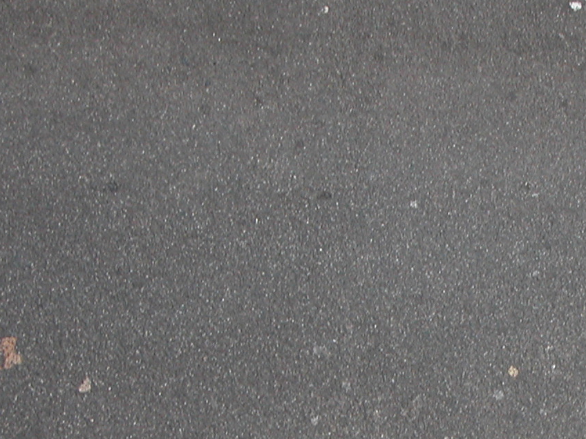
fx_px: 2556
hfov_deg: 13.0
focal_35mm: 151
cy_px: 385
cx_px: 549
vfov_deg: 9.8
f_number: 3.4
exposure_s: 1/70.1
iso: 100
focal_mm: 12.7
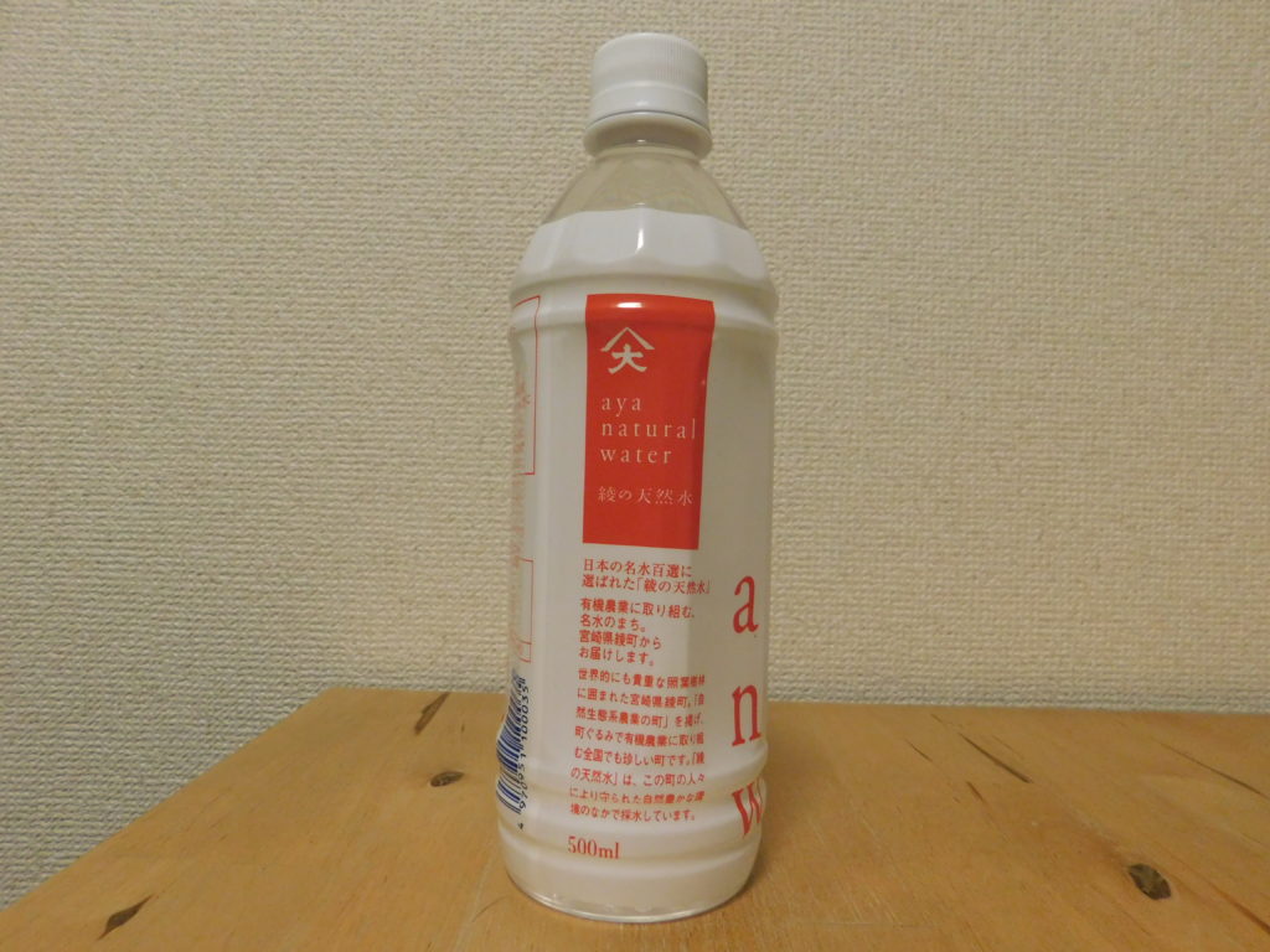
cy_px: 476
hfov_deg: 73.9
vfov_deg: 58.9
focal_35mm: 23
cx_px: 635
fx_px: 844
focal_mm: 4
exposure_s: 1/20
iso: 400
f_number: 3
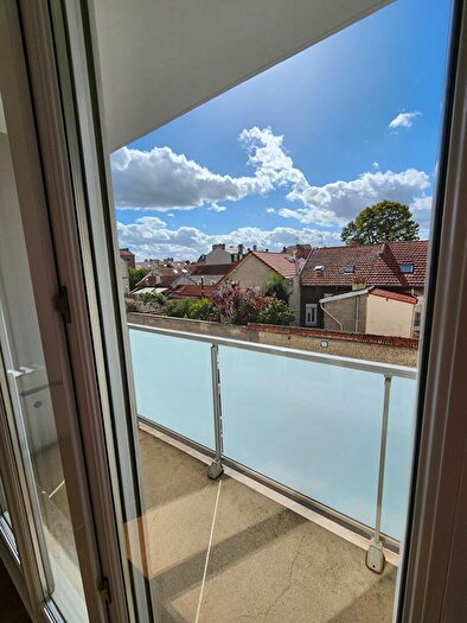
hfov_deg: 89.9
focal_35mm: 13
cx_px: 234
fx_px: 234
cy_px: 312
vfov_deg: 106.2
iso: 50
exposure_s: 1/3372
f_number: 2.2
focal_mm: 2.2
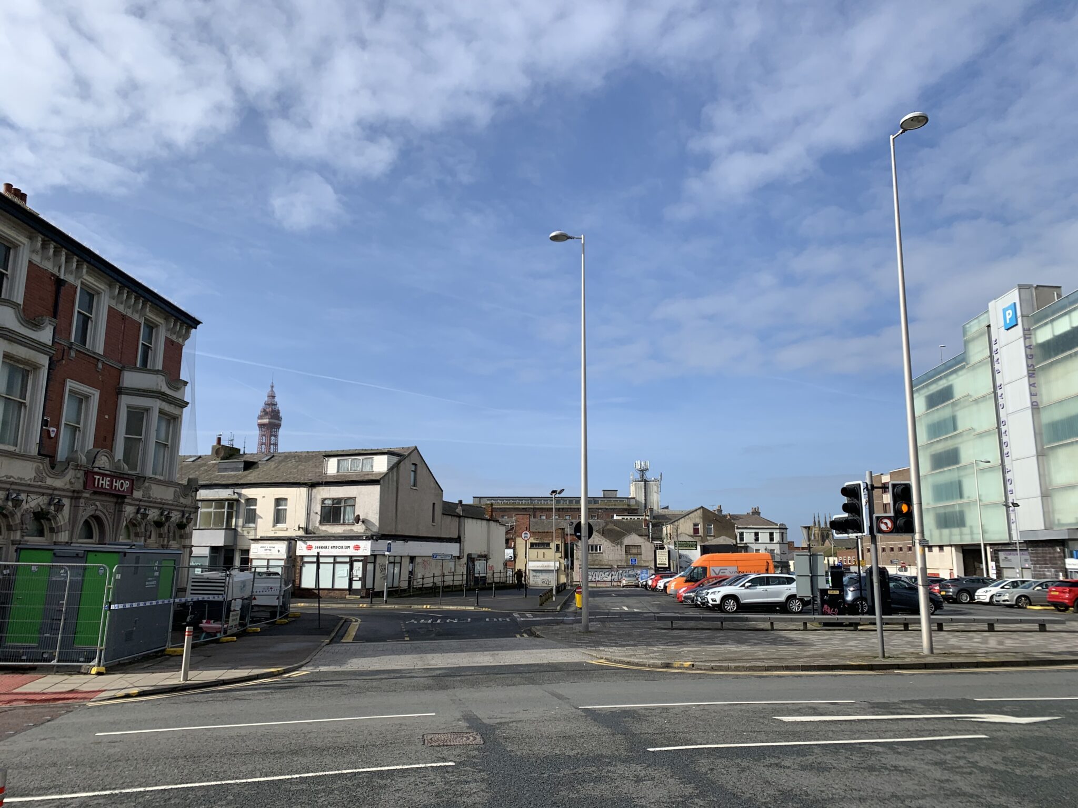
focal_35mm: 26
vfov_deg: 53.1
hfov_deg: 67.3
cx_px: 539
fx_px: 810
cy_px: 404
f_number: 1.8
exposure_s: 1/2915
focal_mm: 4.25
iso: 25
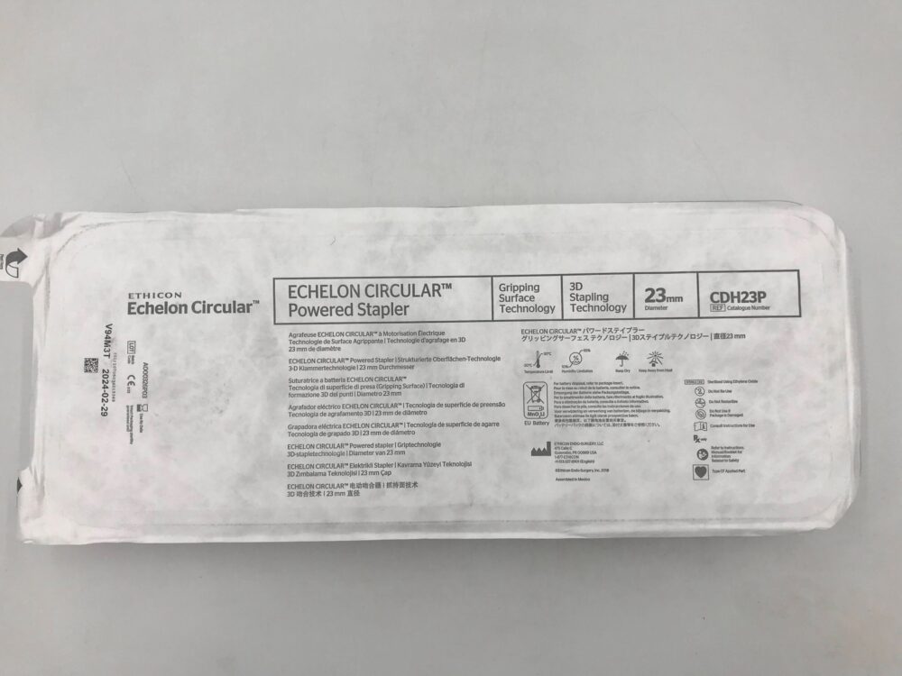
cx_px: 451
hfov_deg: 63.4
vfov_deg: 49.7
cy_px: 338
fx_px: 730
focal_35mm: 28
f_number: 1.8
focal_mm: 3.99
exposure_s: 1/388
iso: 20
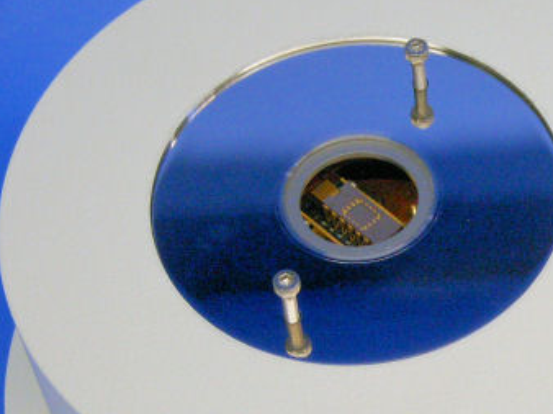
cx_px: 589
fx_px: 2155
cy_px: 370
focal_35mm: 135
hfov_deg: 14.3
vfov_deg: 10.9
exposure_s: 1/20
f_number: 3.6
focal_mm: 9.4
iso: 200
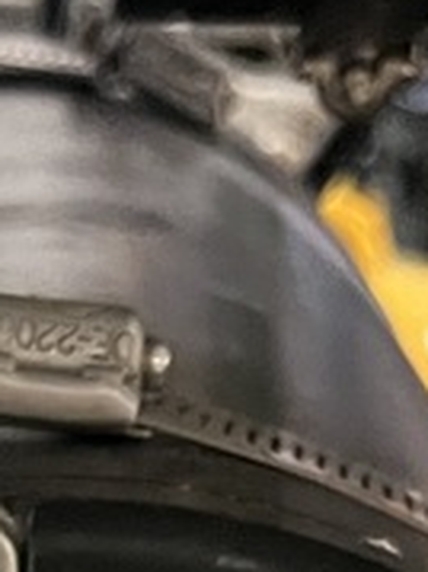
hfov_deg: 8.5
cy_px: 1412
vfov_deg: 9.9
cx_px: 48
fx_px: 2872
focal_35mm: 174
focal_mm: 5.1
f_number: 1.6
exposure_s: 1/60
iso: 500
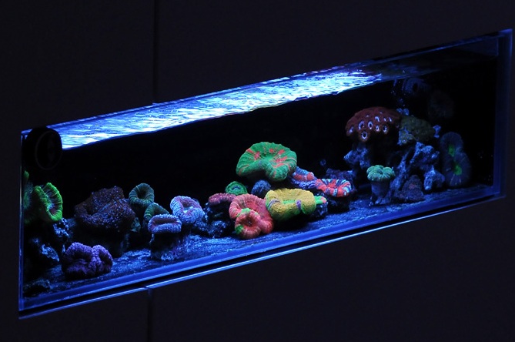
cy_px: 173
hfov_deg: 12.5
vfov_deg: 8.3
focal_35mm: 165
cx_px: 259
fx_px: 2350
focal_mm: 105
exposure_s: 1/125
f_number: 7.1
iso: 800
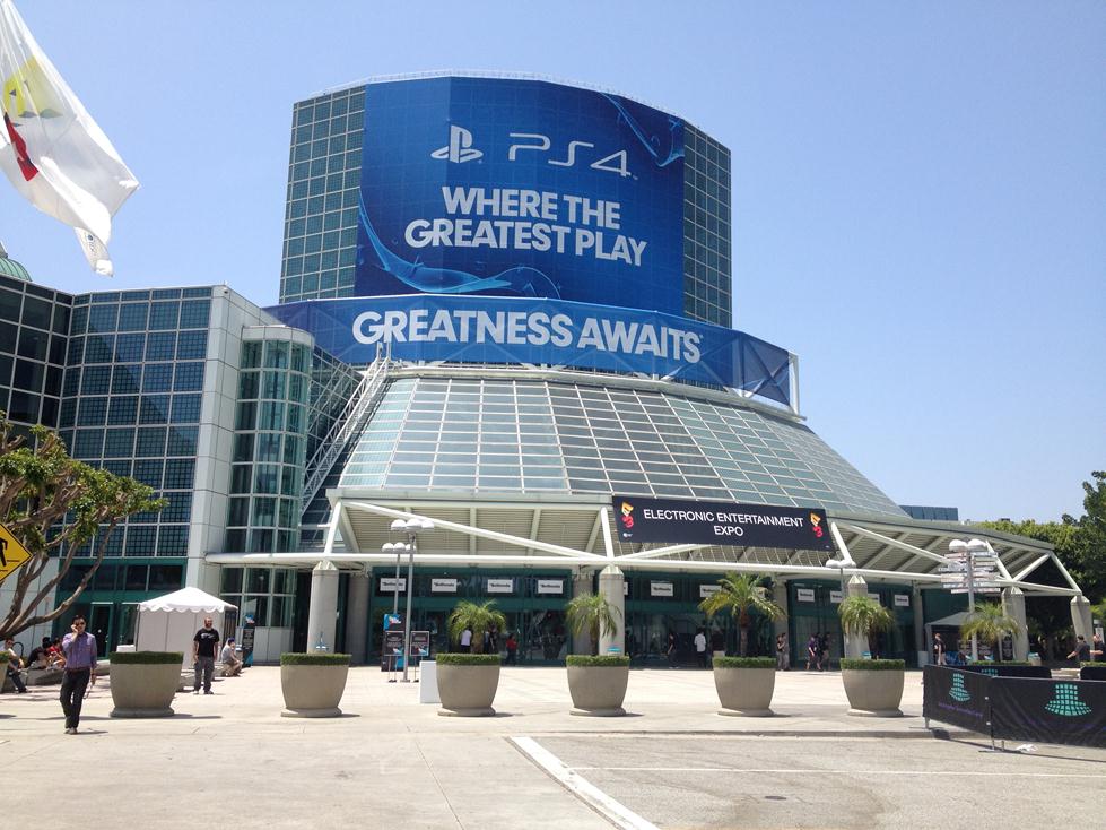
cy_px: 415
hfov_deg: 52.6
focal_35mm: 35
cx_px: 553
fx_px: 1118
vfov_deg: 40.7
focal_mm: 4.28
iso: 50
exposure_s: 1/1346
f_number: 2.4
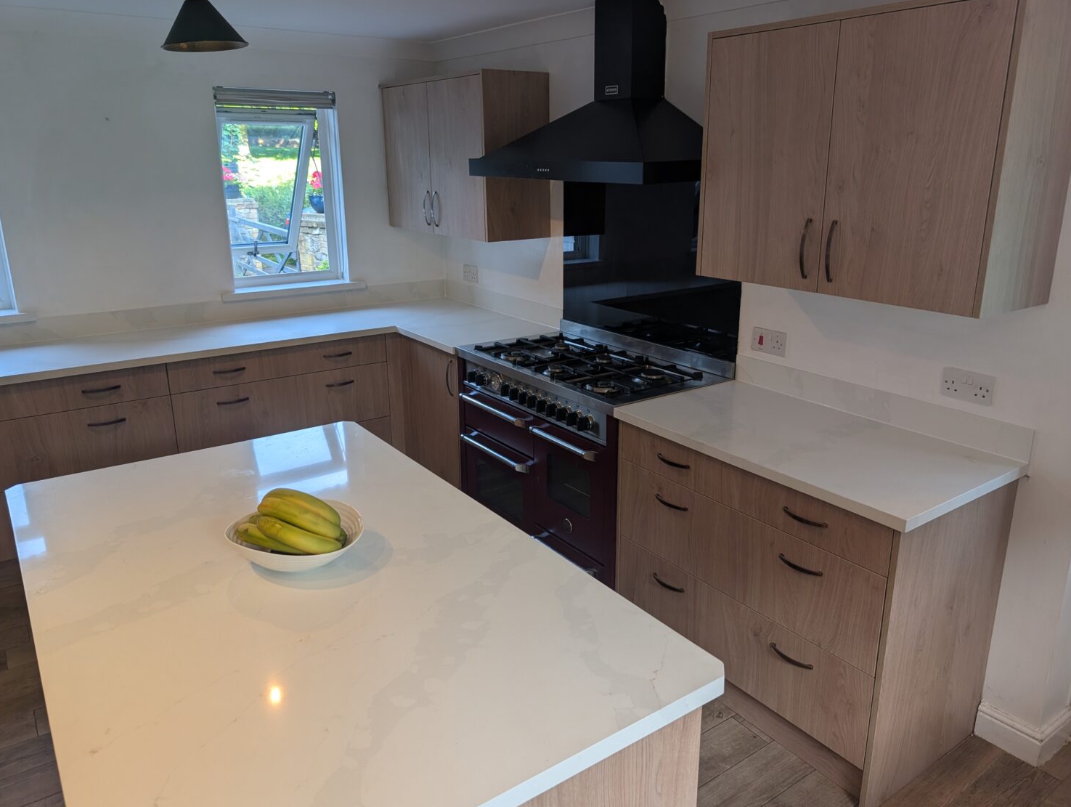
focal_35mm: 25
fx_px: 775
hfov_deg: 69.3
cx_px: 550
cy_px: 403
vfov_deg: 55.0
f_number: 1.68
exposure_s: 1/94.5
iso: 99
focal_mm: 6.9
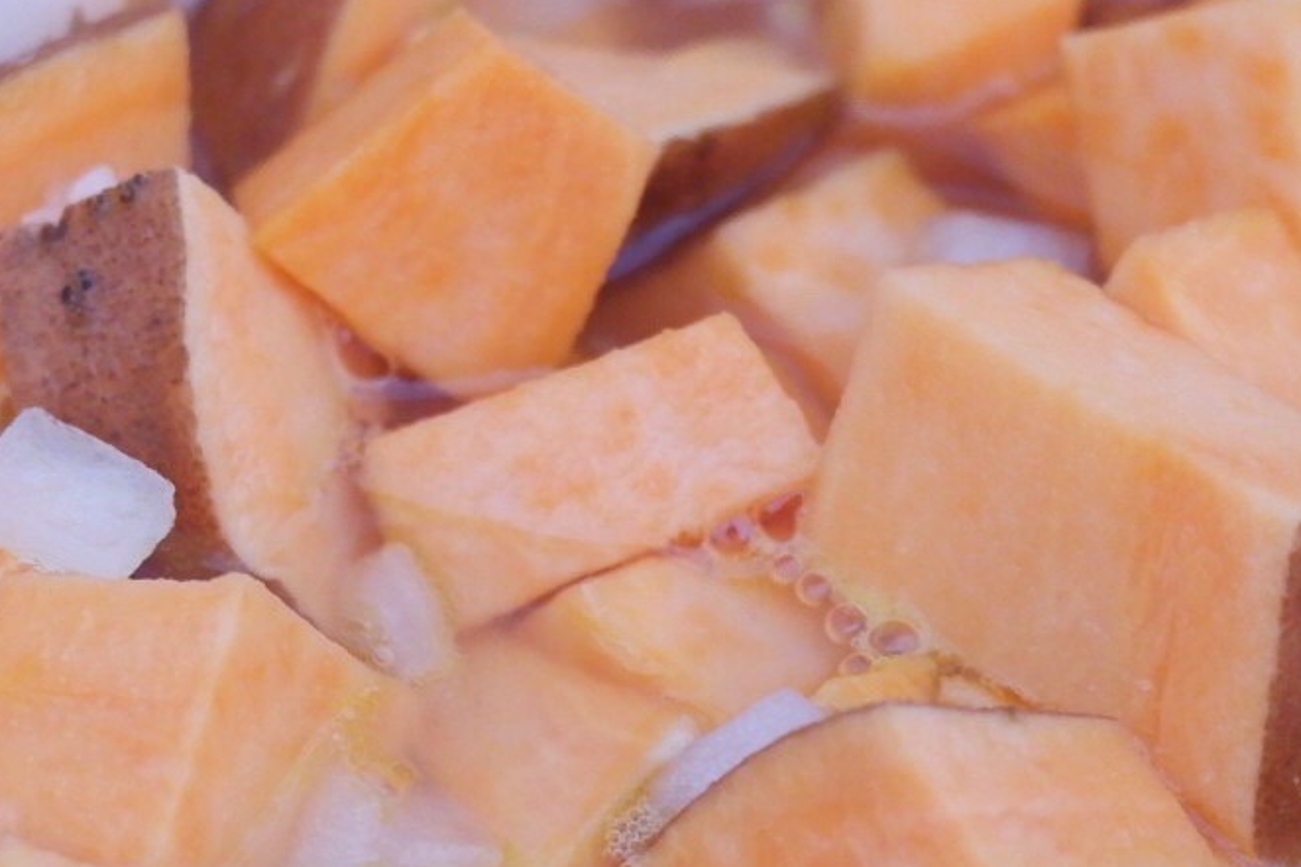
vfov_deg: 12.4
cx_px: 301
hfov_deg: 18.5
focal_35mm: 110
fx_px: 3974
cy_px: 350
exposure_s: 1/38
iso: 3200
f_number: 4.4
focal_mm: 27.1
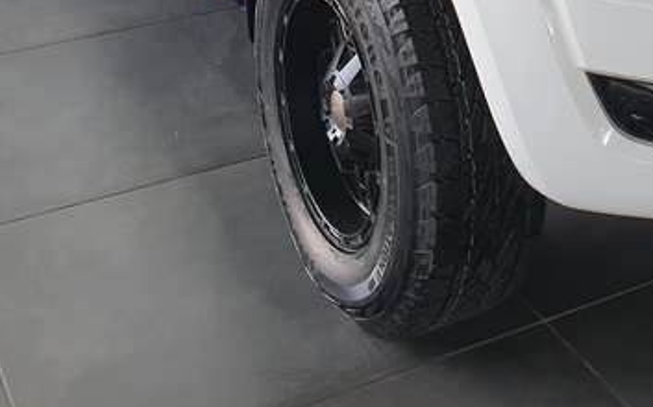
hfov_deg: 24.8
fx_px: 1423
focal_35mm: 80
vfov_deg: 14.6
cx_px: 636
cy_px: -283
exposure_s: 1/50
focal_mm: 4.3
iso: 50
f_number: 2.4
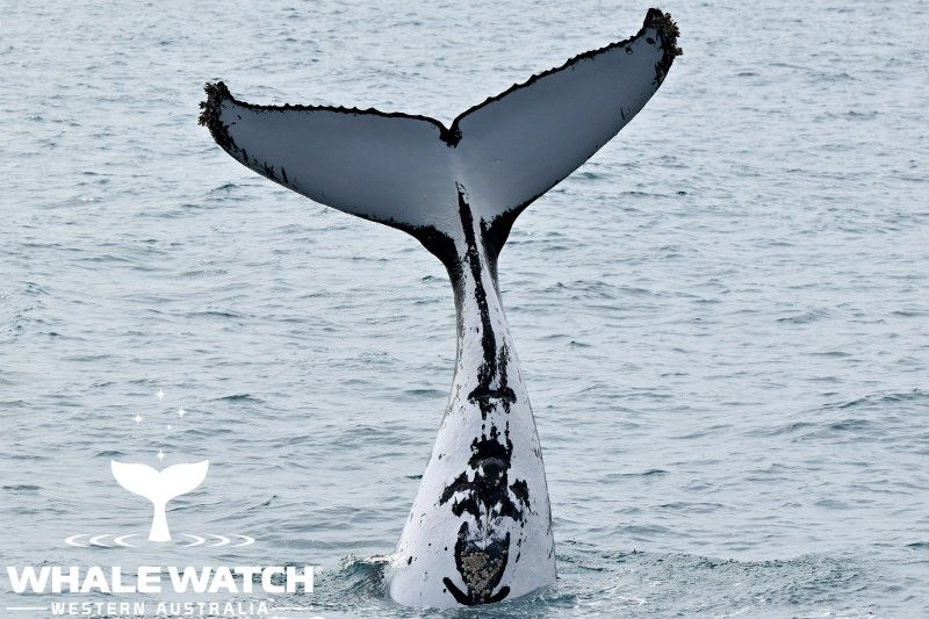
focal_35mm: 225
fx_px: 5805
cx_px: 464
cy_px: 310
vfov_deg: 6.1
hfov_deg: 9.2
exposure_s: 1/2000
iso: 400
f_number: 7.1
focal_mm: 150
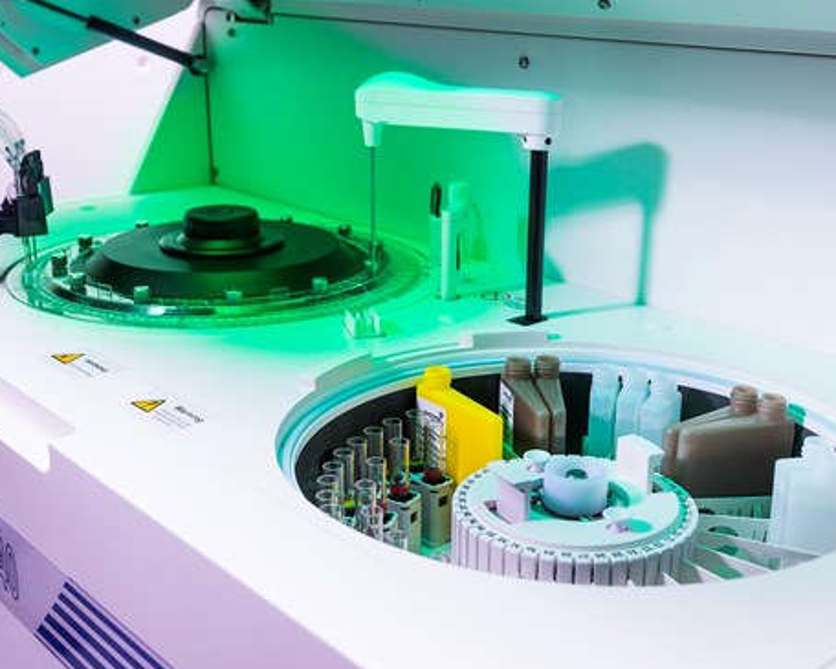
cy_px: 337
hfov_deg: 38.8
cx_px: 437
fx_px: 1188
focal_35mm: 48
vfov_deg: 31.5
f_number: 8
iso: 100
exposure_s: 1/125
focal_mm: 42
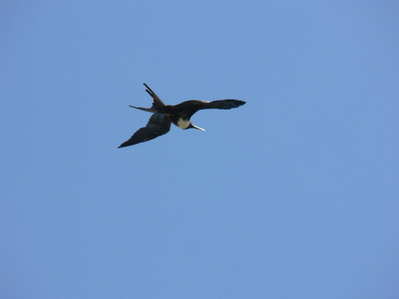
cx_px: 200
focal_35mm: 432
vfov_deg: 3.4
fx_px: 4979
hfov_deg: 4.6
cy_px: 150
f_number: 4.5
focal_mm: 72
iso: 80
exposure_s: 1/320
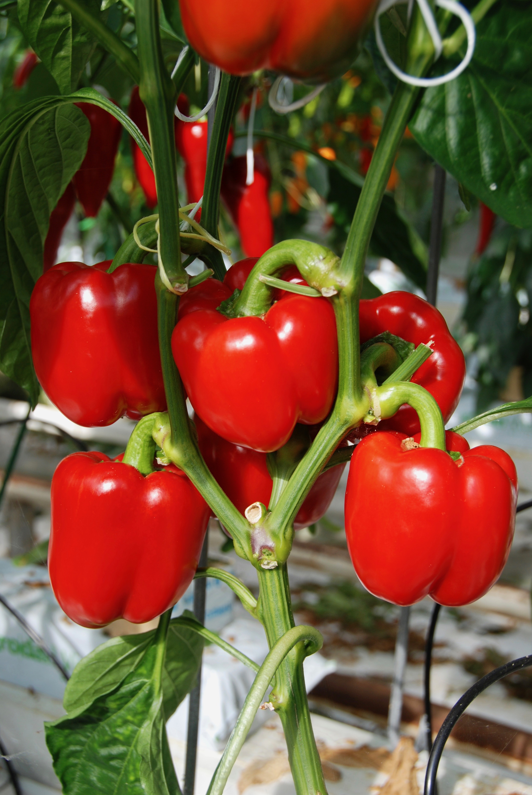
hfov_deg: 25.1
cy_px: 398
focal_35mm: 54
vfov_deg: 36.8
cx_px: 266
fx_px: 1193
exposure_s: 1/160
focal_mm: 36
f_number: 6.3
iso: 100
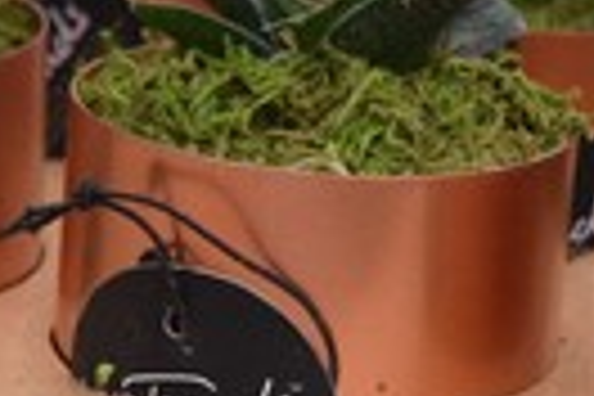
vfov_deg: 5.1
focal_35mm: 271
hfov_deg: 7.6
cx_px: 266
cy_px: -52
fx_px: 4471
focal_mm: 52
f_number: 5.6
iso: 3600
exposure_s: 1/4000
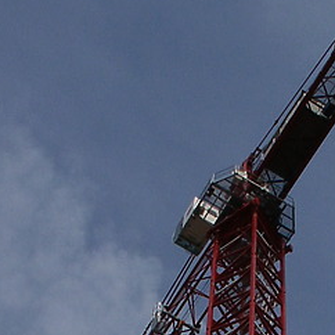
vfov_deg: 13.0
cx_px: 240
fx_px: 1369
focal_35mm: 125
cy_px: 547
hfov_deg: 13.9
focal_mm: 7.92
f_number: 6.7
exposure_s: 1/500
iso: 64
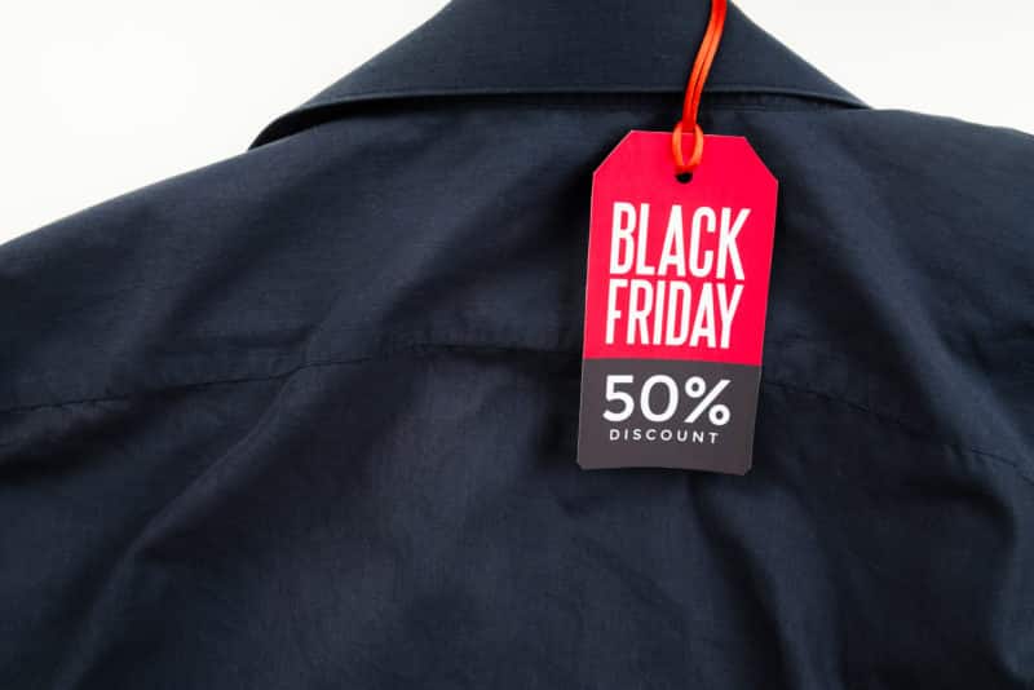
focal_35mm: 33
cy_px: 345
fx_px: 948
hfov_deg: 57.2
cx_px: 517
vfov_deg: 40.0
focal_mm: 33
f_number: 7.1
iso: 160
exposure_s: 1/200
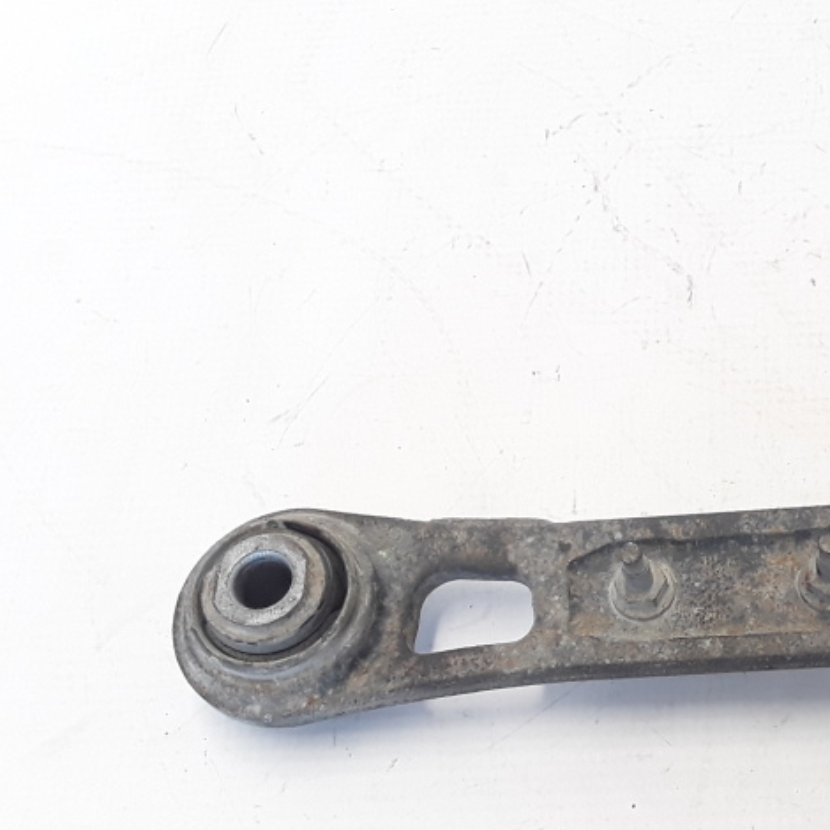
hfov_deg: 31.4
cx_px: 728
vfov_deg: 32.3
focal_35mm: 52
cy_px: 609
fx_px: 1411
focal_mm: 2.91
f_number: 1.9
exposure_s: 1/33
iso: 80
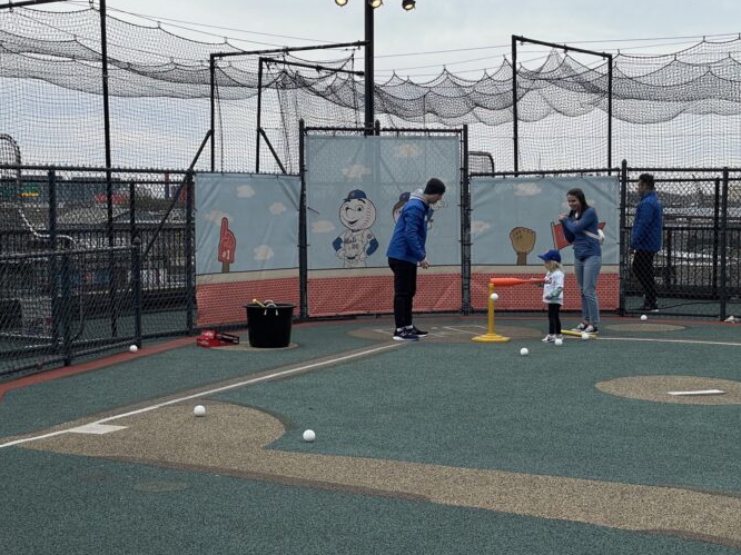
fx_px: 1284
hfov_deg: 32.2
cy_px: 298
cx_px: 407
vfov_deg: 24.4
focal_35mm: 60
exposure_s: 1/1410
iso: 25
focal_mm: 6
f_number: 2
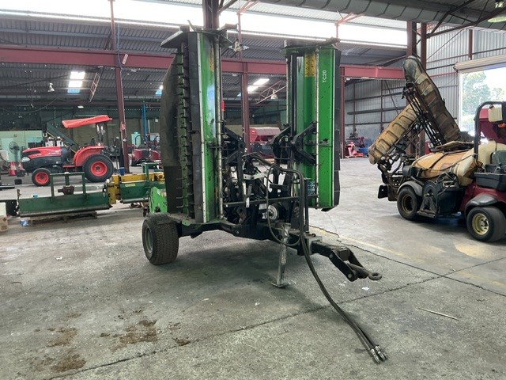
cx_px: 253
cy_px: 190
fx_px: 424
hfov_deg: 61.7
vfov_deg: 48.2
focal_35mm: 29
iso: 64
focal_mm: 3
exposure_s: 1/50
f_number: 1.8
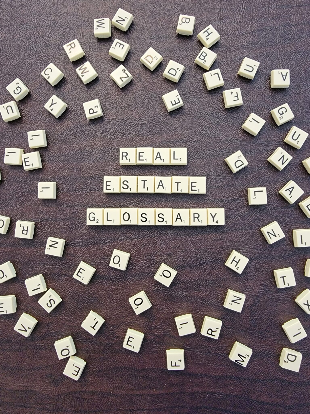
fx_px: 155
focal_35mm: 13
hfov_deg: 89.9
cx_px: 155
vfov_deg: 106.2
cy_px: 207
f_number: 2.2
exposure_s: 1/30
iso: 320
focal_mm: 2.2
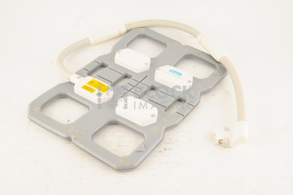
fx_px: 407
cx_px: 146
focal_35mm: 50
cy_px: 98
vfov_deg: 26.9
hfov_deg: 39.6
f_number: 11
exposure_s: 1/125
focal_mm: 50
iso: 1600
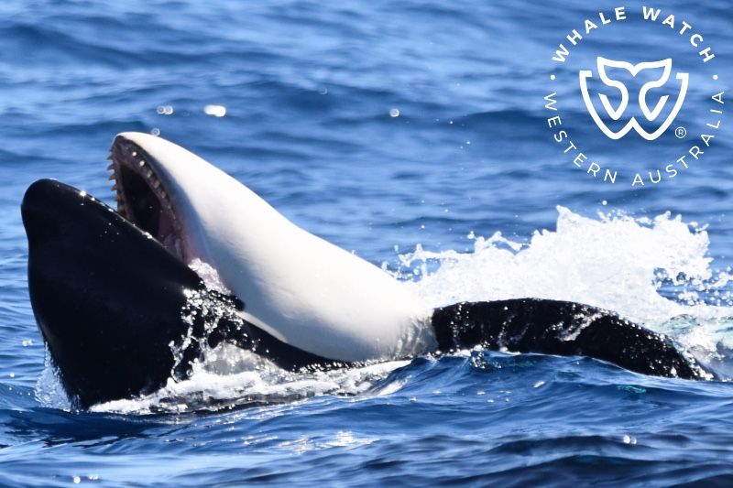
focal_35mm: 540
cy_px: 244
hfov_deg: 3.8
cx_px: 366
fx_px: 10992
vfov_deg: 2.5
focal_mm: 360
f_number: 6.3
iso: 400
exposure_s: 1/1600
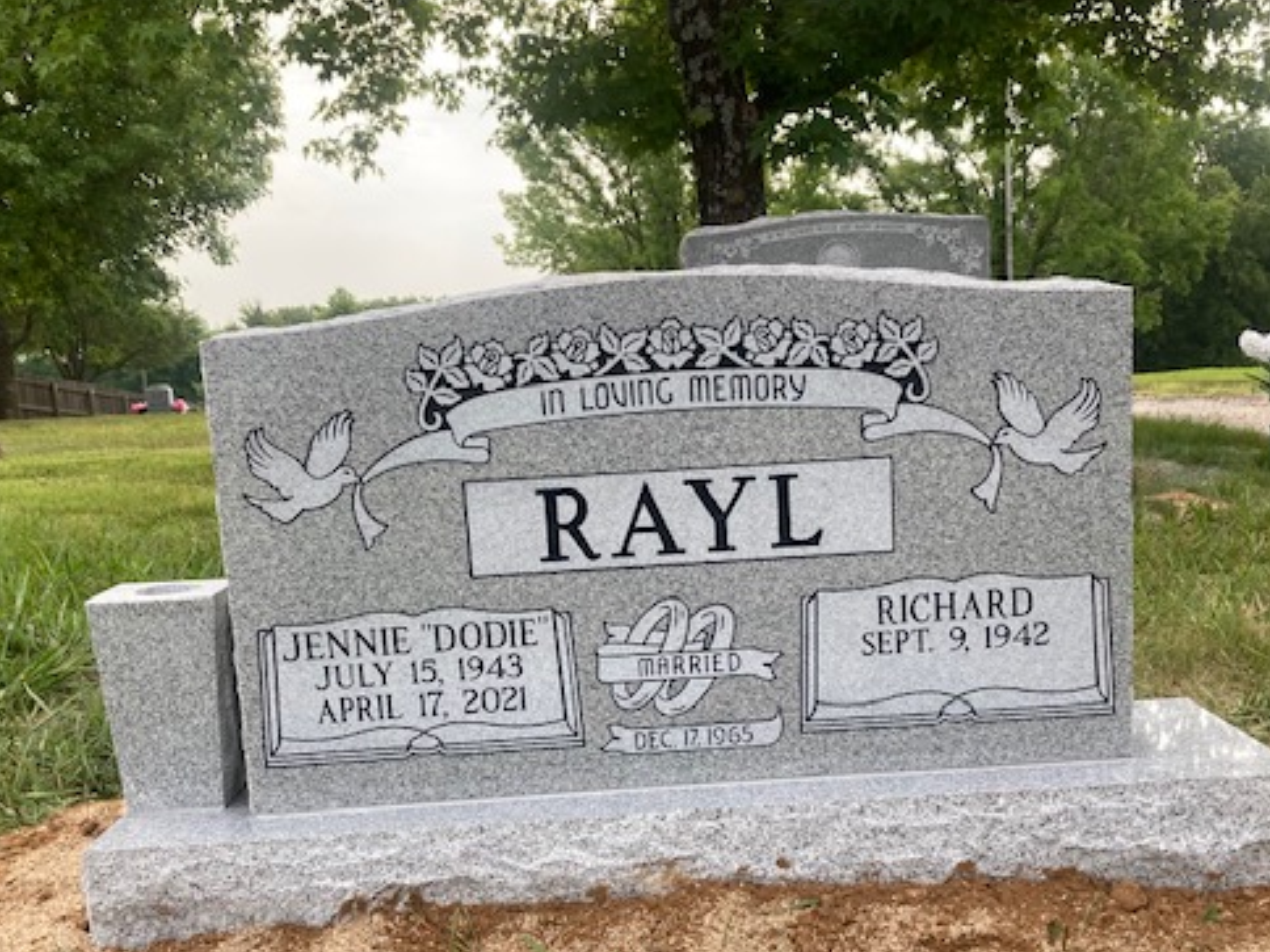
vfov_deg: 38.4
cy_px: 598
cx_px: 651
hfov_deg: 50.1
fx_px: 1357
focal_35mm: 37
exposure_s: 1/440
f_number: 1.8
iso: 20
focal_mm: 3.99
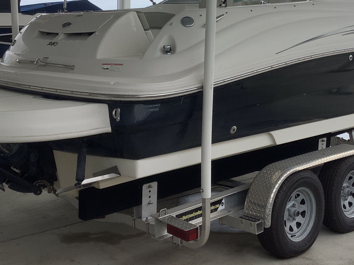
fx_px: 532
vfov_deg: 27.6
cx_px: 218
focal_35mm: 52
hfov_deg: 36.6
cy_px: 60
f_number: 2.4
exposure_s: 1/916
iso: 25
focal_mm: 3.3
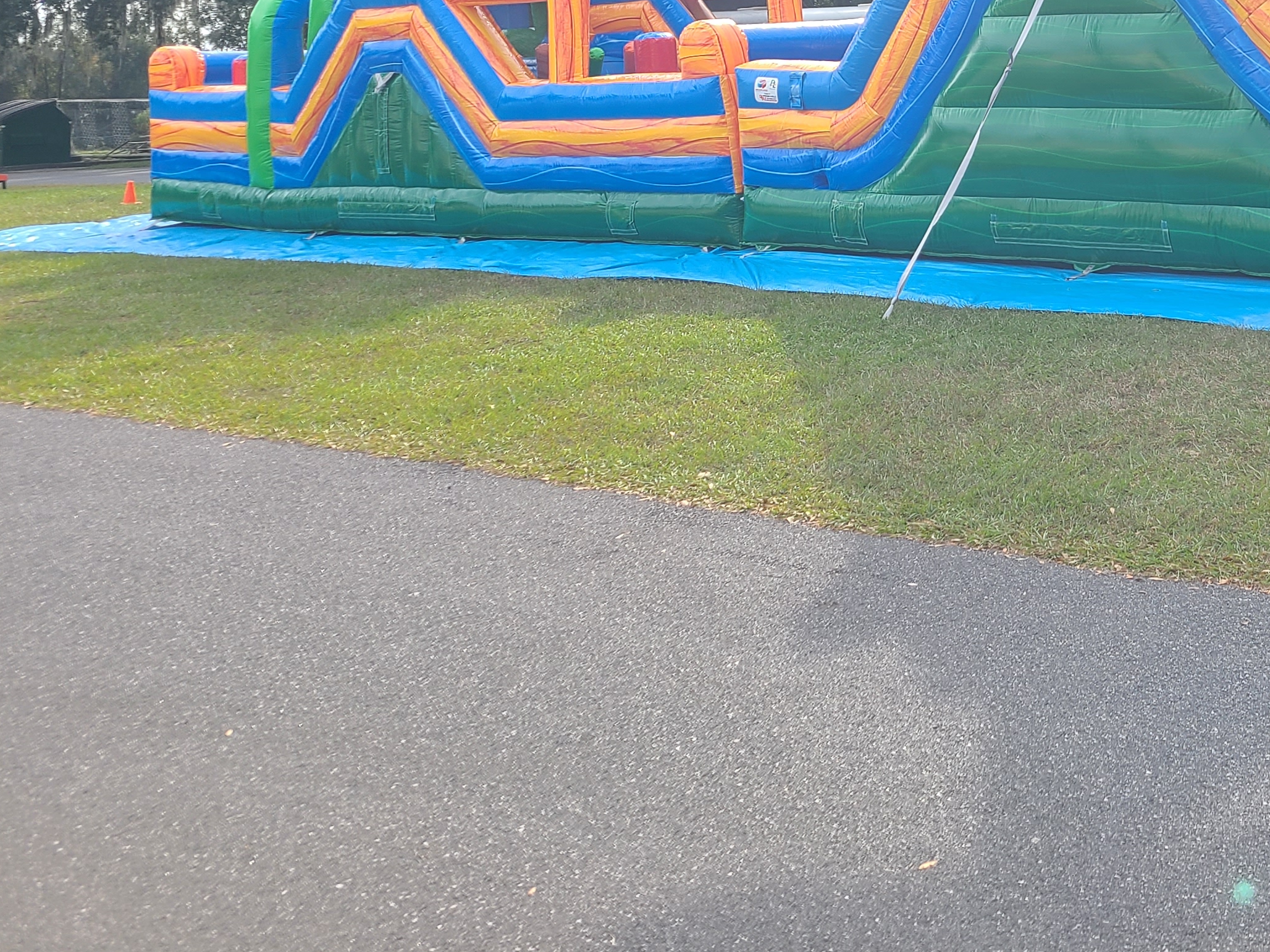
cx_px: 1229
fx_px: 1871
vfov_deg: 27.2
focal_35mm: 51
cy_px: 29
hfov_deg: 34.6
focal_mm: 5.4
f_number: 1.8
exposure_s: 1/742
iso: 40
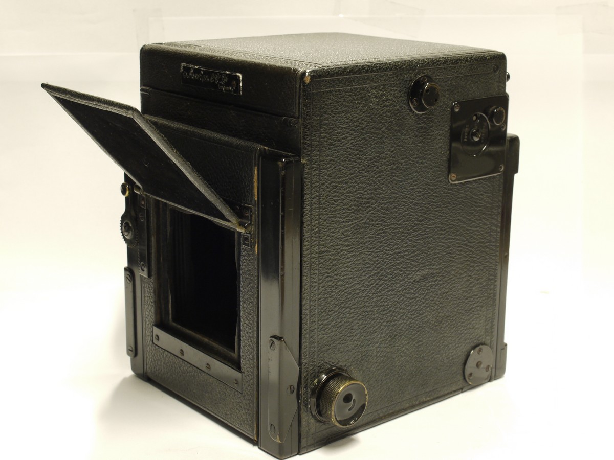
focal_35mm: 60
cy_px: 230
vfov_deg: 24.4
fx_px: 1064
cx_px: 307
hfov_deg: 32.2
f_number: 9
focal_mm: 30
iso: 400
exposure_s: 1/5
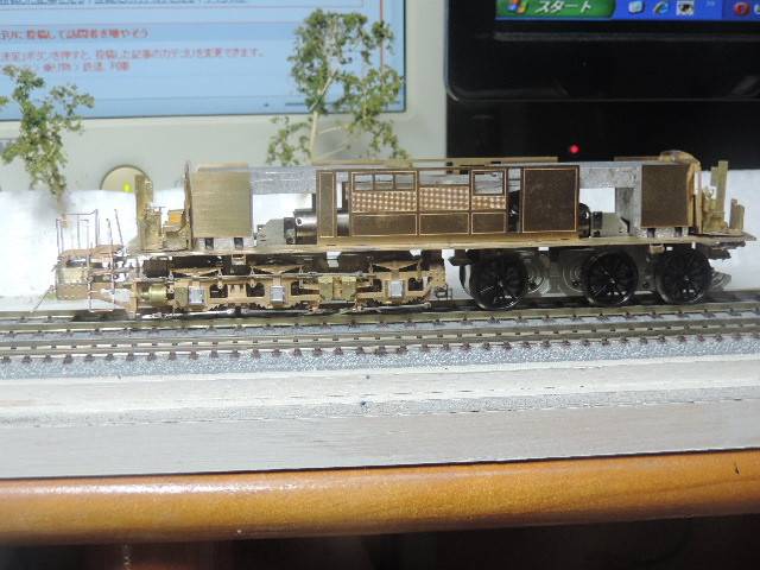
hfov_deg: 34.9
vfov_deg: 26.6
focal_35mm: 55
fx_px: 1208
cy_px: 285
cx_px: 380
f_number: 3.7
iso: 320
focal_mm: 9.8
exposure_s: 1/60
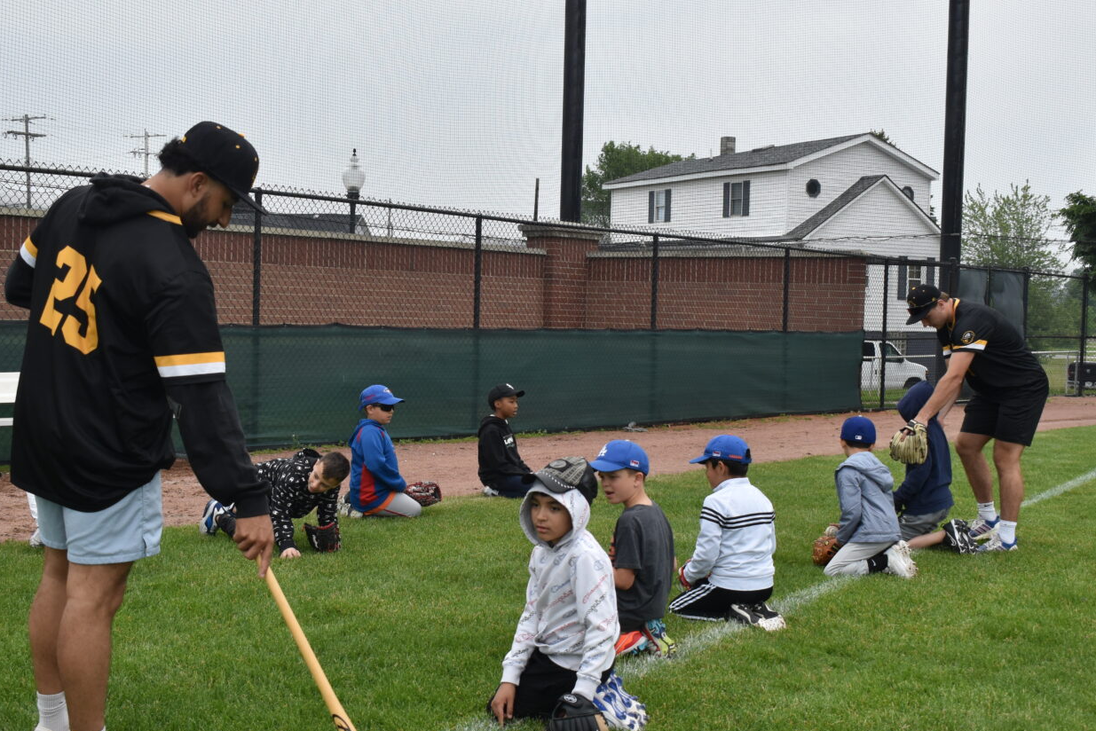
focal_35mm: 47
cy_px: 382
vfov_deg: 28.9
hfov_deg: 42.2
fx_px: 1420
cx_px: 534
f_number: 5.6
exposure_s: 1/1600
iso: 400
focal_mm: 25
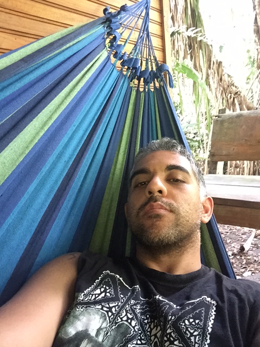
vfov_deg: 58.4
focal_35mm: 31
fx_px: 310
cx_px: 130
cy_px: 174
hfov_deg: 45.4
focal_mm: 2.65
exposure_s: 1/24
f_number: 2.2
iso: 250
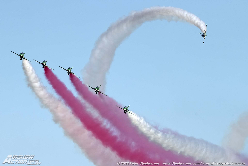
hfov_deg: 4.1
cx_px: 124
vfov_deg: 2.8
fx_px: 3446
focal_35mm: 500
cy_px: 83
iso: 640
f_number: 9
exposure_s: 1/3200
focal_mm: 500
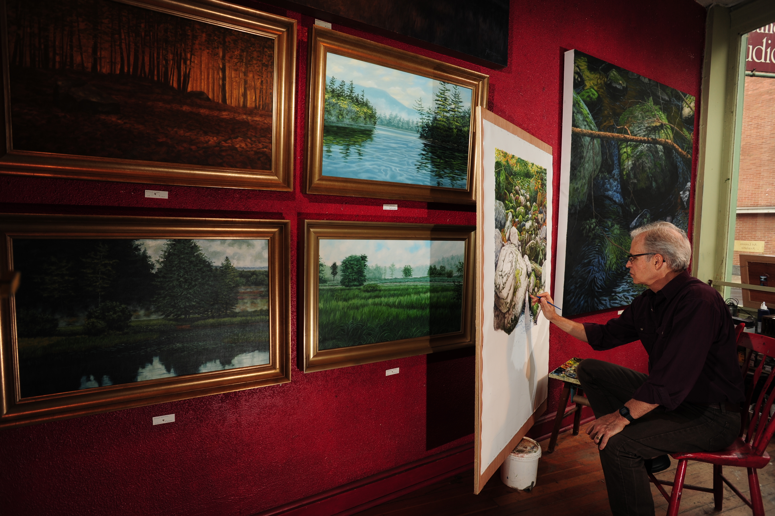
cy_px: 258
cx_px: 388
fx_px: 430
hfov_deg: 84.0
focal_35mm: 20
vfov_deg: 61.9
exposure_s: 1/60
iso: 200
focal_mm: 20
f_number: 5.6
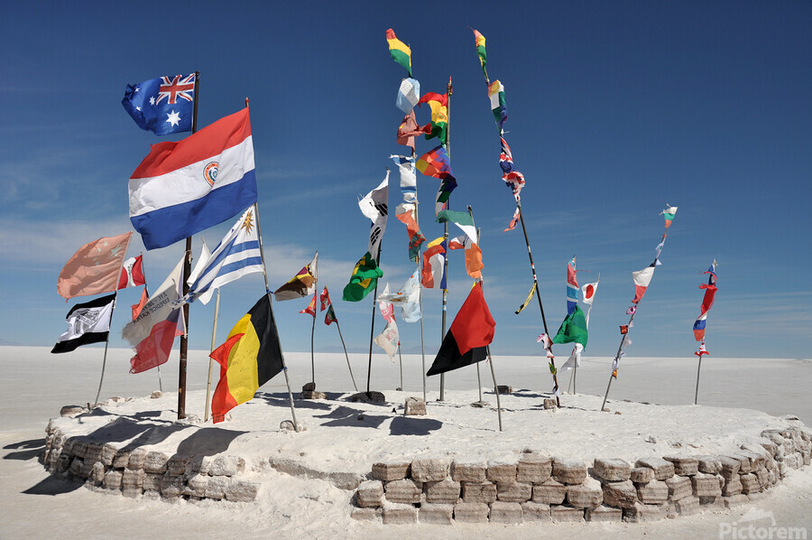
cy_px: 270
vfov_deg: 43.5
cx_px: 406
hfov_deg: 62.0
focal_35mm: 30
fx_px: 676
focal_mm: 20
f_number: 8
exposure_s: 1/400
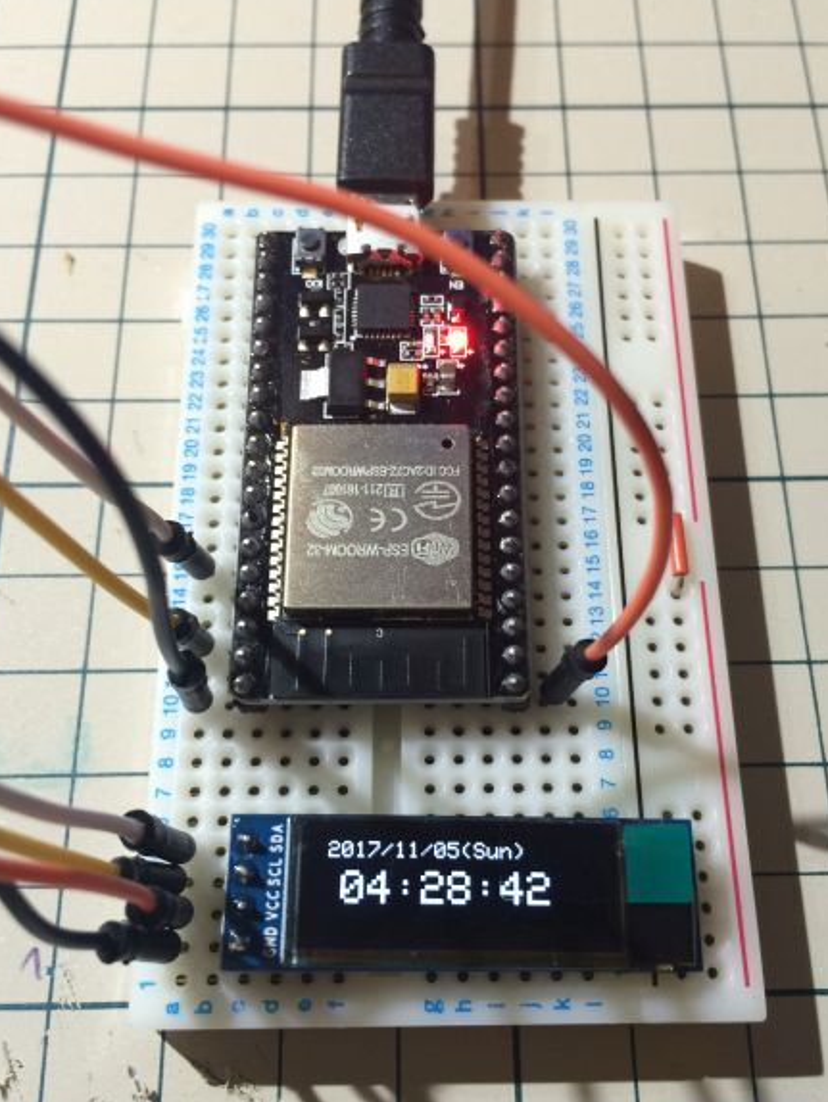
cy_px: 581
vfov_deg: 55.3
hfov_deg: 42.9
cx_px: 450
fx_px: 1052
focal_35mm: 33
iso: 64
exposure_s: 1/30
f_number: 2.2
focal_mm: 4.15
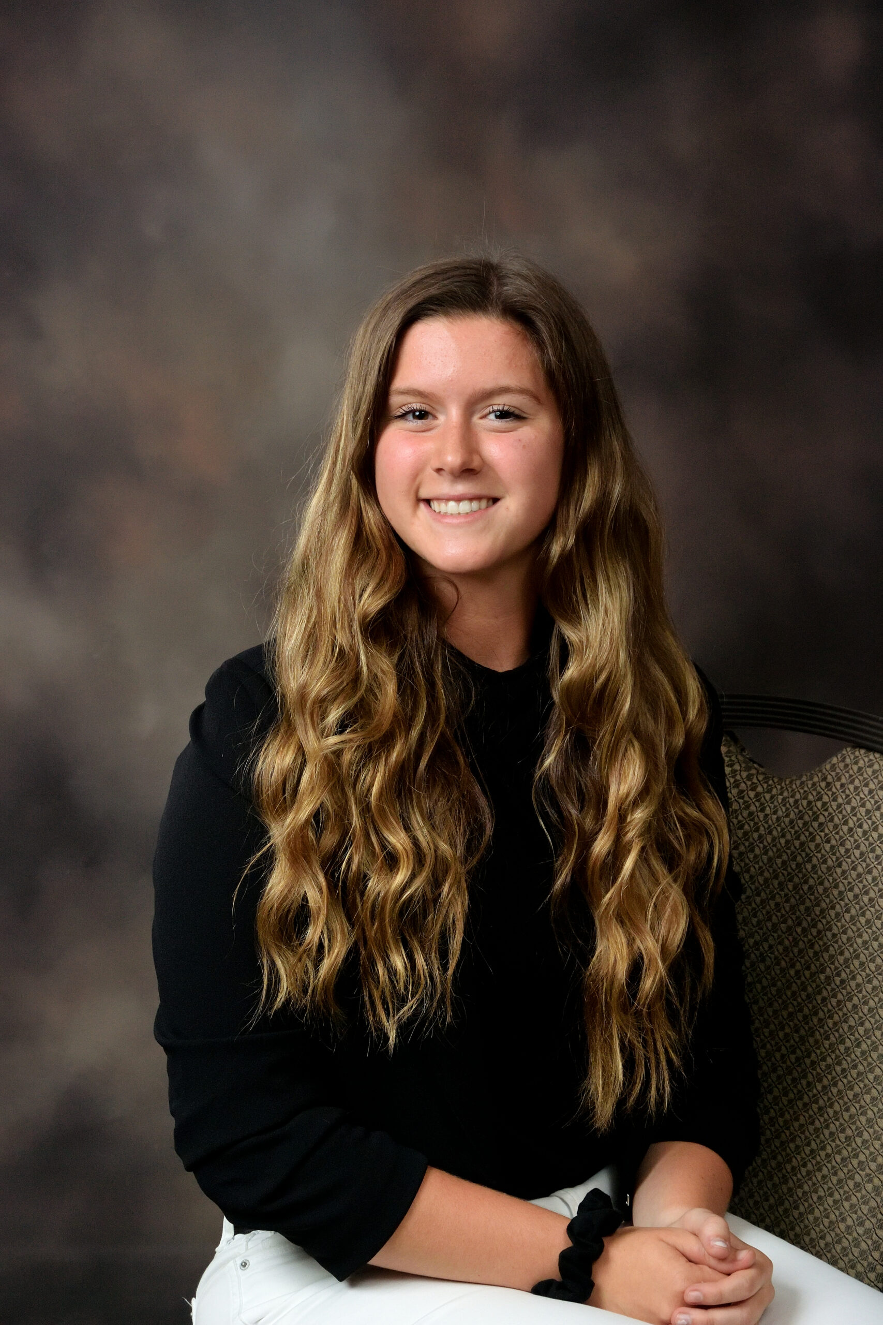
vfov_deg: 17.8
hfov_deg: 11.9
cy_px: 662
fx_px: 4230
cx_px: 442
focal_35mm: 115
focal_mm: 42.7
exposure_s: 1/250
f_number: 5
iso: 400
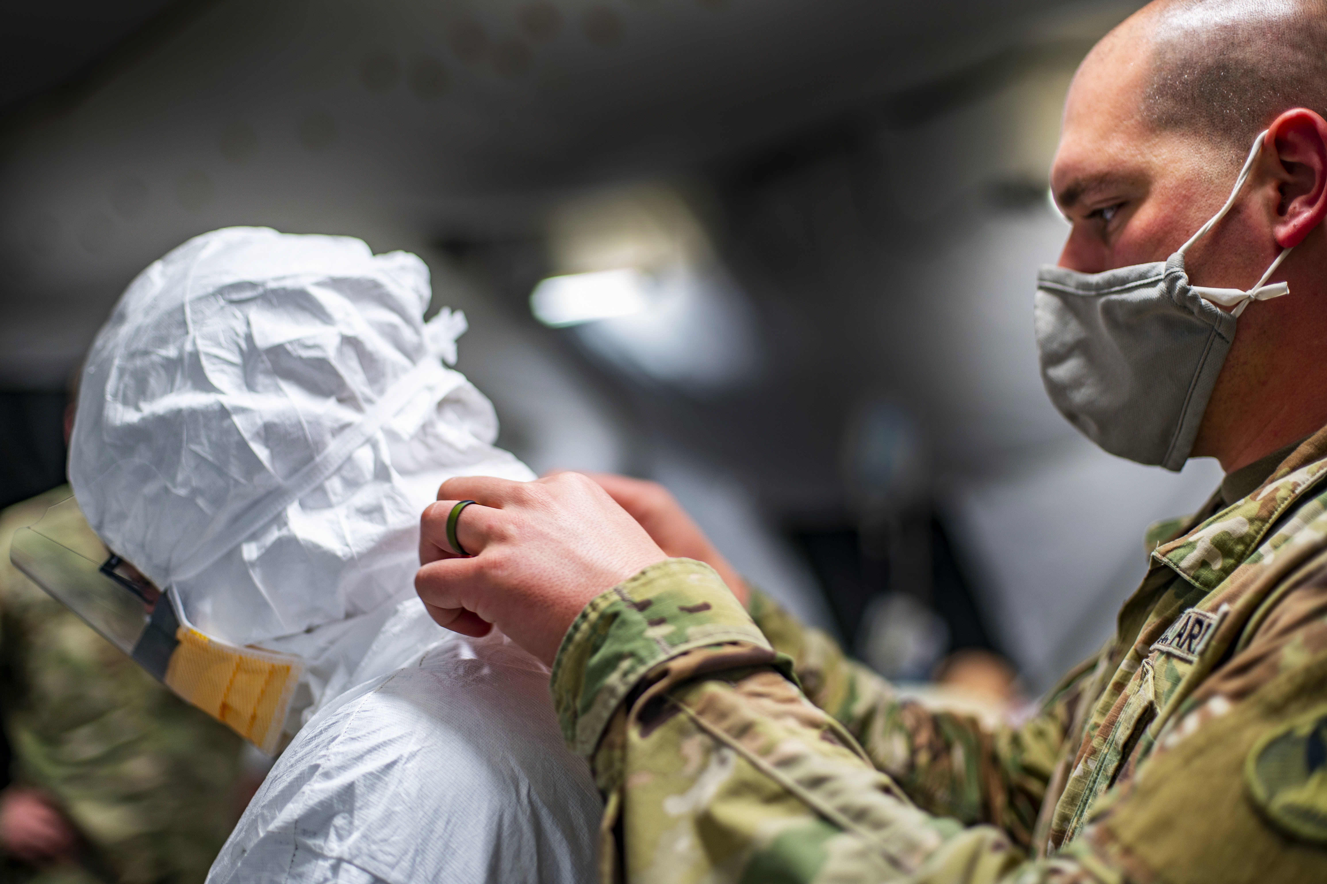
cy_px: 442
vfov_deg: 27.0
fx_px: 1843
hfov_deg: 39.6
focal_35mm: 50
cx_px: 664
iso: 125
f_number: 2
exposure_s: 1/60
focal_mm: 50
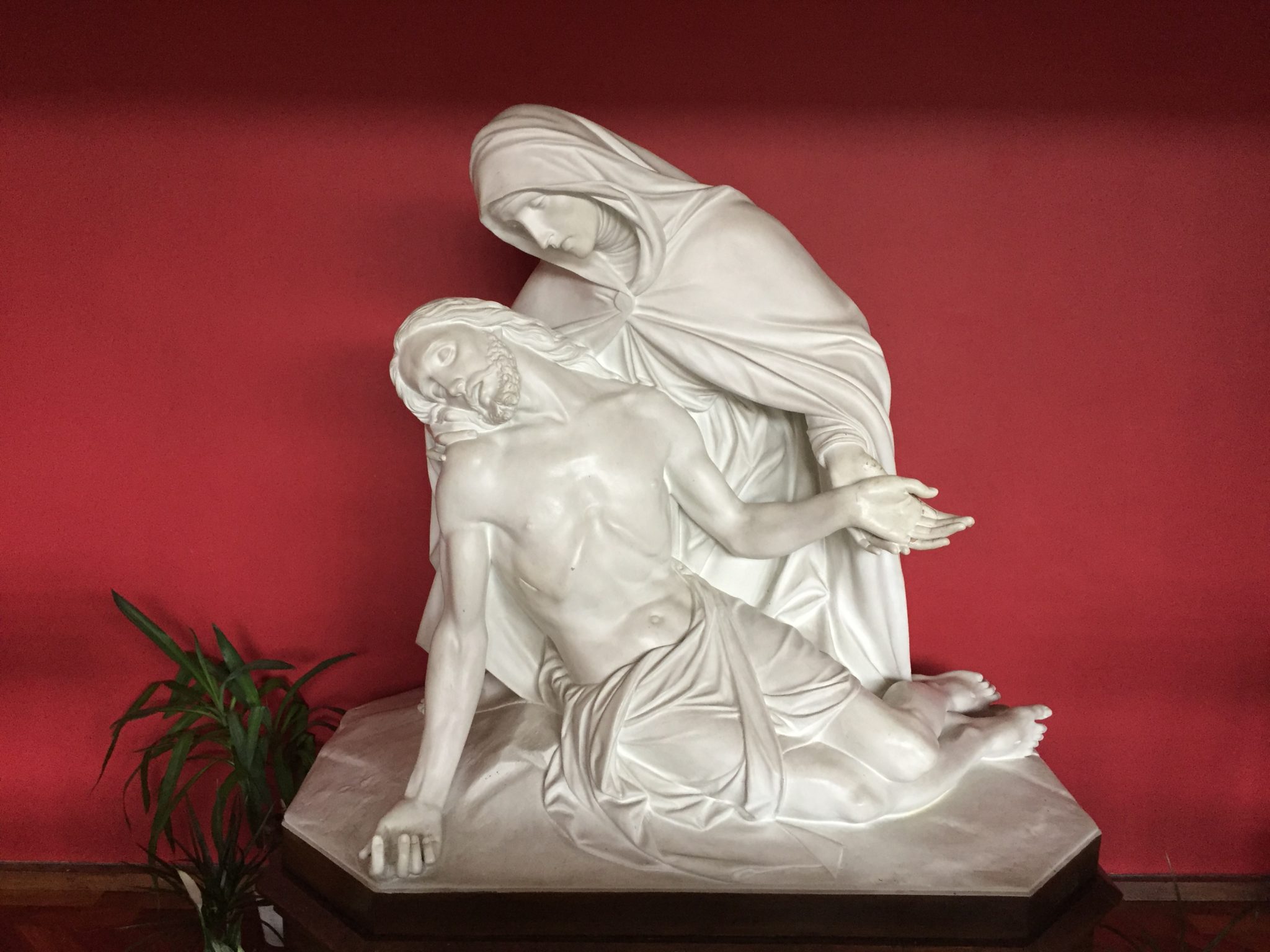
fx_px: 1064
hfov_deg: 61.7
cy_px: 476
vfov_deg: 48.2
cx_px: 635
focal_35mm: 29
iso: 200
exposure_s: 1/33
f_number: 2.2
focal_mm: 4.15
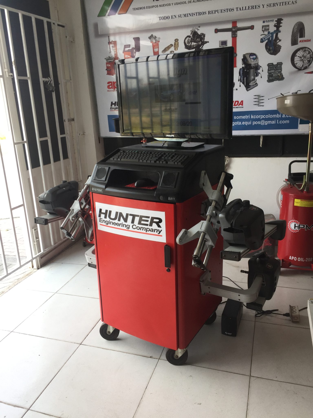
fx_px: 350
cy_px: 209
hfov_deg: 48.2
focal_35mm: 29
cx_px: 156
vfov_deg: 61.7
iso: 32
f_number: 2.2
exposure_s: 1/191
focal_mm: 4.15
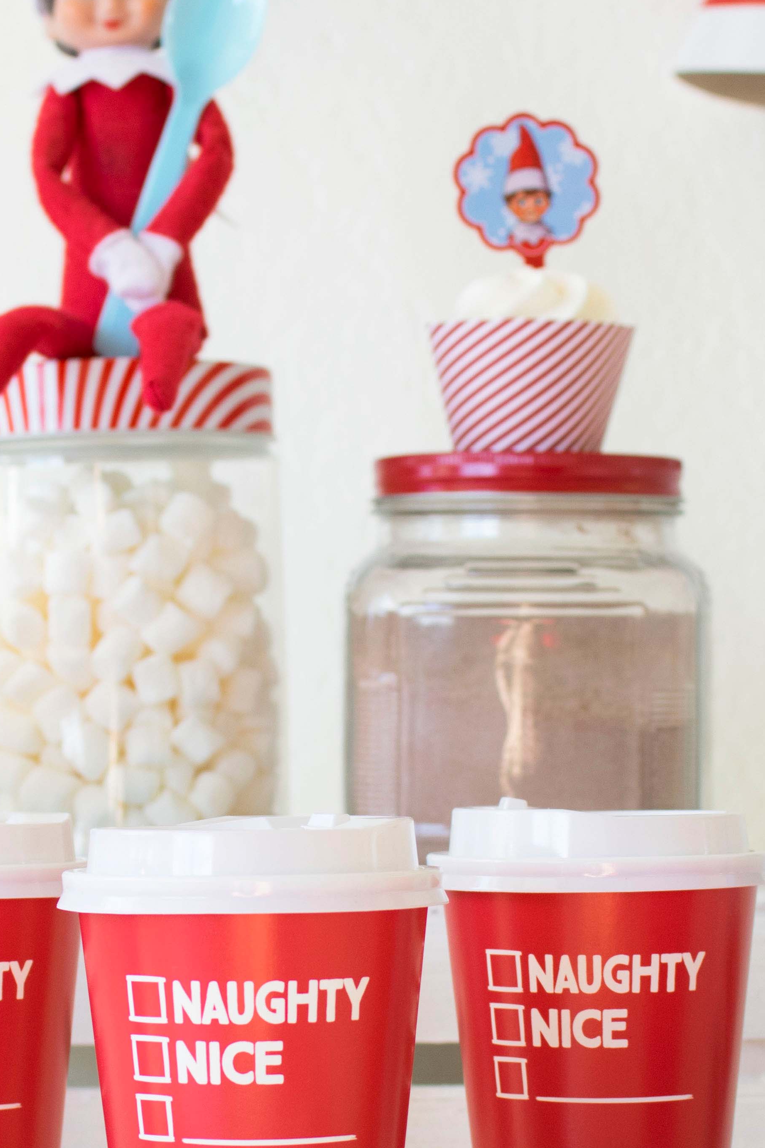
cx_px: 408
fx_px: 3636
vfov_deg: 17.9
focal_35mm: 114
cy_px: 743
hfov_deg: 12.0
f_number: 4
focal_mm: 35
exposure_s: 1/80
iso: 200
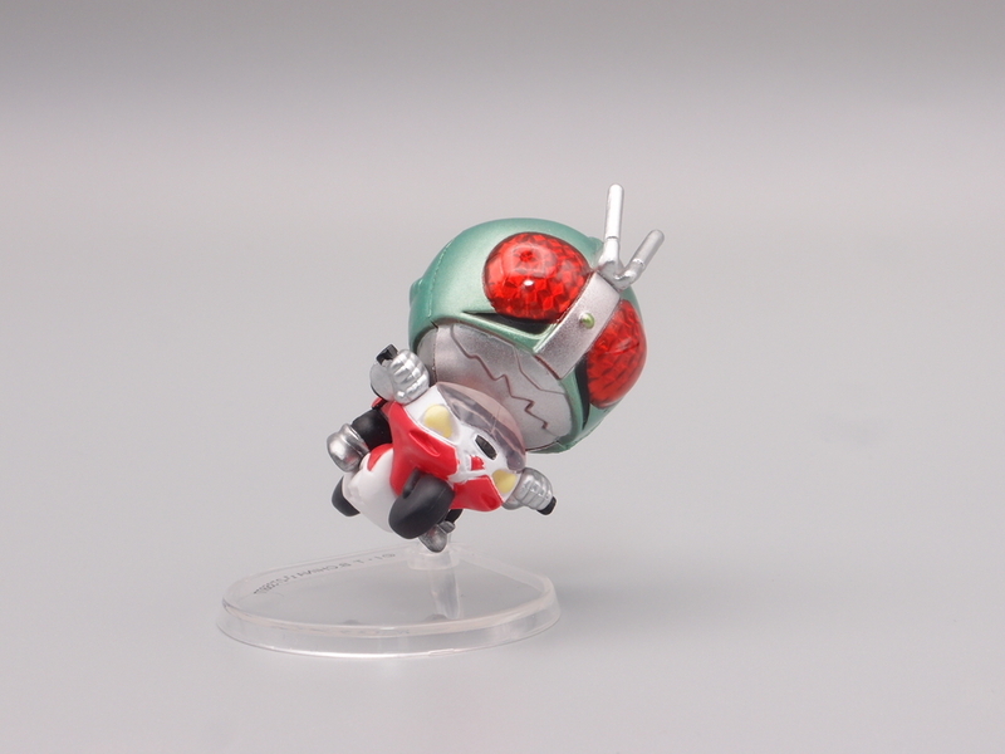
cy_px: 377
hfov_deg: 23.3
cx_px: 502
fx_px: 2439
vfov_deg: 17.6
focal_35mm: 84
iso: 100
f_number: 8
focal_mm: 18.15
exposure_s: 1/6
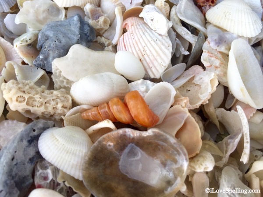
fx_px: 220
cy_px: 98
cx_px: 132
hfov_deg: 61.7
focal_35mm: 29
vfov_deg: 48.2
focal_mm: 4.15
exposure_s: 1/213
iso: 32
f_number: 2.2
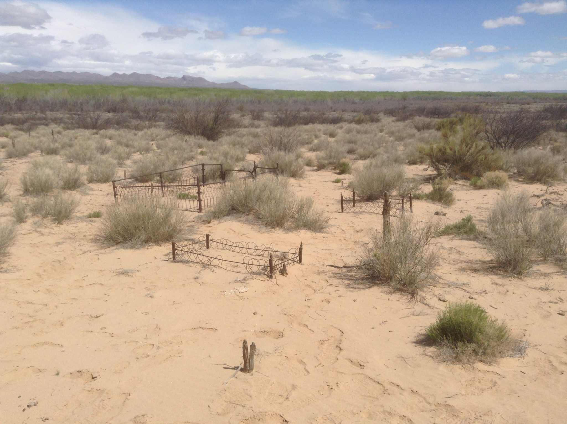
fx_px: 540
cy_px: 212
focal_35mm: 33
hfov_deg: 55.4
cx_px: 284
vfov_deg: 42.8
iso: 25
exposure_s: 1/1931
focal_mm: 3.3
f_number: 2.4
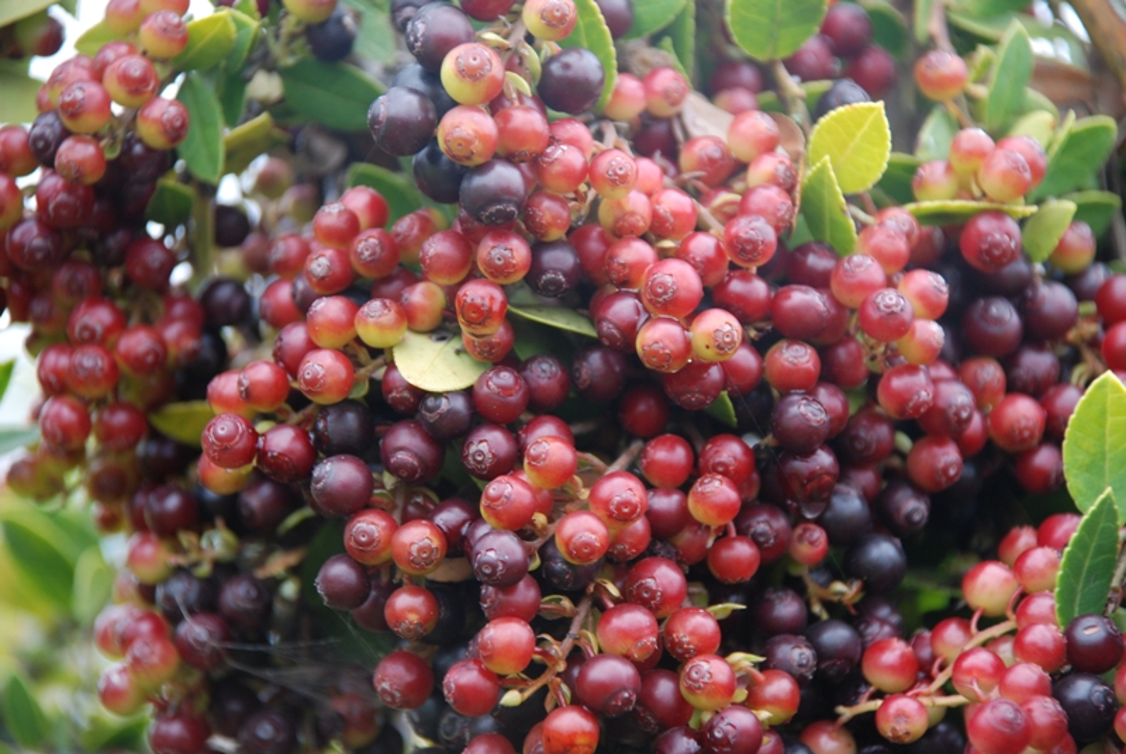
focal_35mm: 202
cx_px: 563
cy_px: 377
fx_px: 6343
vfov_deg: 6.8
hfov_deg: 10.1
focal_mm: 135
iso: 250
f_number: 5.6
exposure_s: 1/125
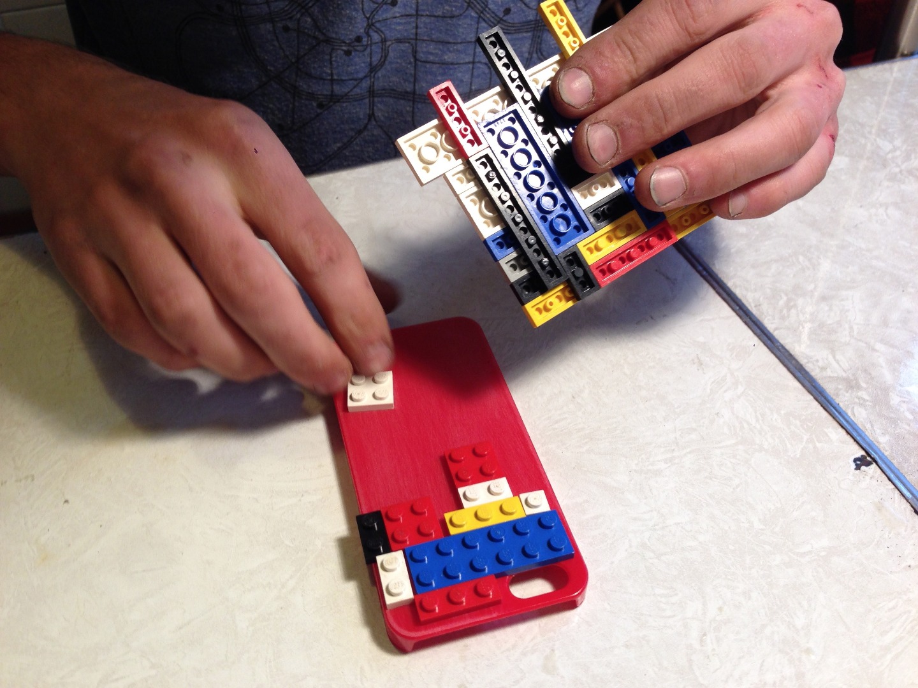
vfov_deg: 42.9
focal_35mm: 33
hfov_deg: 55.4
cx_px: 459
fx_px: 875
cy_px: 344
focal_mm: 4.12
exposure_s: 1/20
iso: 64
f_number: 2.4
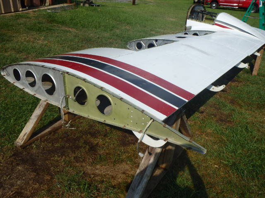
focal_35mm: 30
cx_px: 132
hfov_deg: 60.0
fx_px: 230
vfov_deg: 46.8
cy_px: 99
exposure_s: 1/160
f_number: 11
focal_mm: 5.4
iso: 125
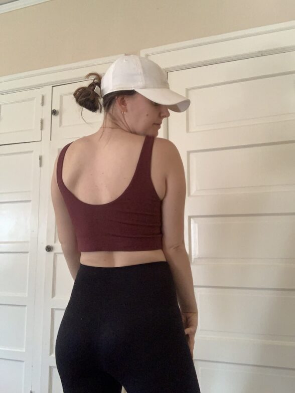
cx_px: 148
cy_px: 196
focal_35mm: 32
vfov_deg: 56.8
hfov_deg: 44.2
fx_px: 364
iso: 200
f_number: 2.2
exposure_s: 1/60
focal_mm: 2.87
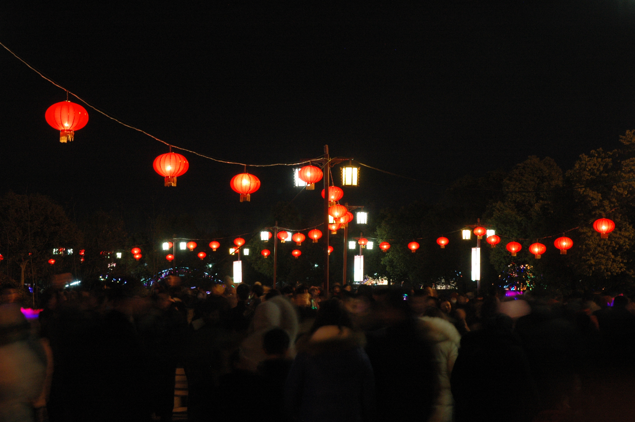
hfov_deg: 26.0
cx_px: 318
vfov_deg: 17.5
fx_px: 1375
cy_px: 211
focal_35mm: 78
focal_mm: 52
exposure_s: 1/2
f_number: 8
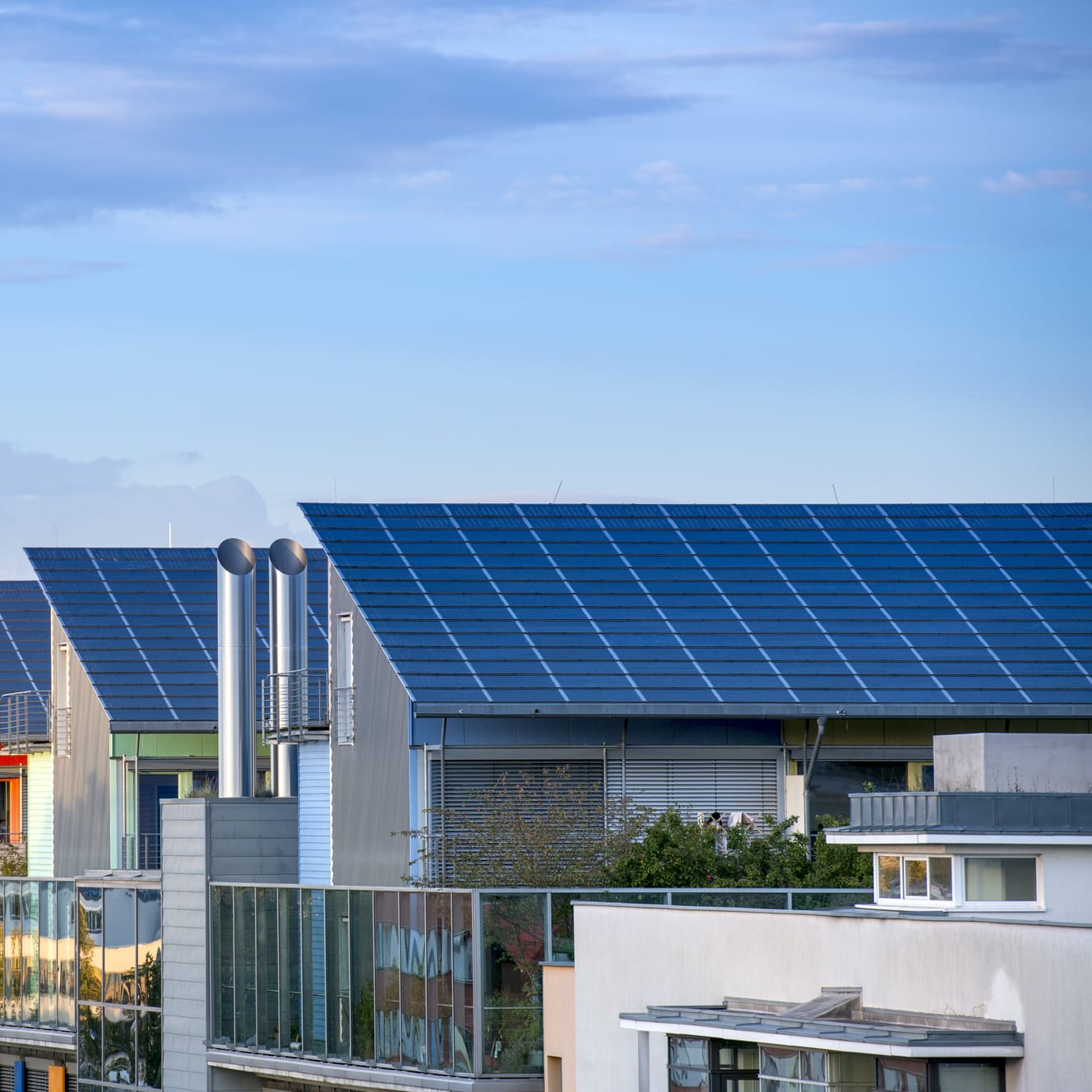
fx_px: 9137
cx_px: 276
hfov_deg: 6.8
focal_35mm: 256
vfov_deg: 6.8
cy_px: 546
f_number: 6.3
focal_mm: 200
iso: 100
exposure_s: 1/200
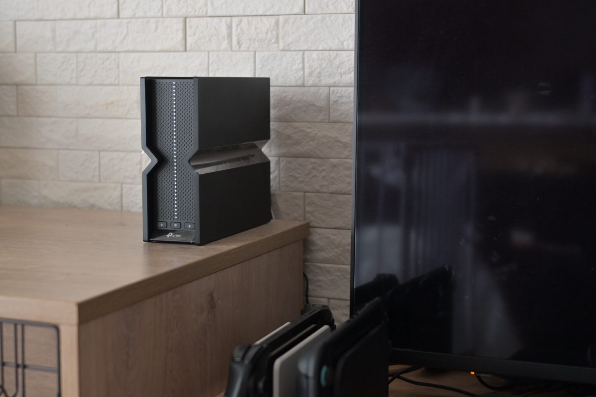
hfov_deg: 33.4
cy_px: 198
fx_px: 993
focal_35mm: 60
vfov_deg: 22.6
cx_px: 298
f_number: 2.8
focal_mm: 40
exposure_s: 1/160
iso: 320
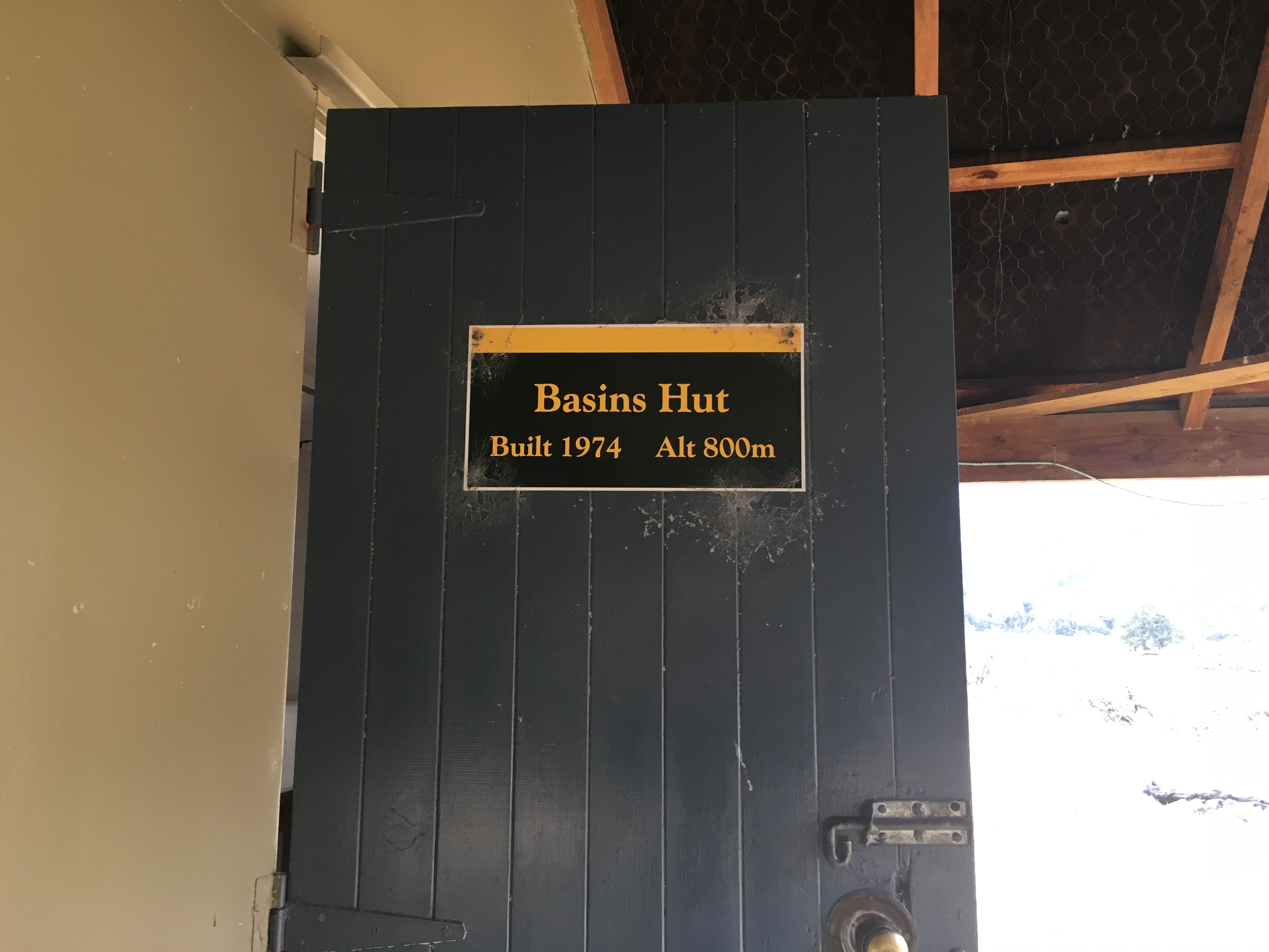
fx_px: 1063
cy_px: 476
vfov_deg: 48.2
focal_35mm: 29
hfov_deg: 61.7
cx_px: 634
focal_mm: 4.15
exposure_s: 1/33
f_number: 2.2
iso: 80
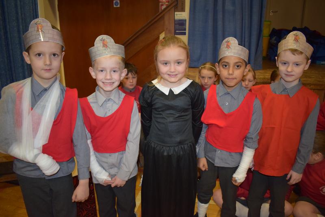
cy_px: 108
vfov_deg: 47.9
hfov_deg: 67.4
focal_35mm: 27
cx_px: 162
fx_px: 244
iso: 1250
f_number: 3.5
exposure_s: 1/60
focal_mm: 18
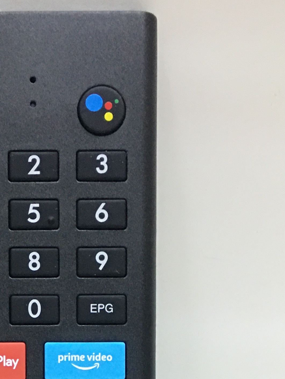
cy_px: 530
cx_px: 53
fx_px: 911
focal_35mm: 83
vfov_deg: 20.8
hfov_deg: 17.6
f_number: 2.2
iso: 100
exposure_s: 1/17
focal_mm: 4.15
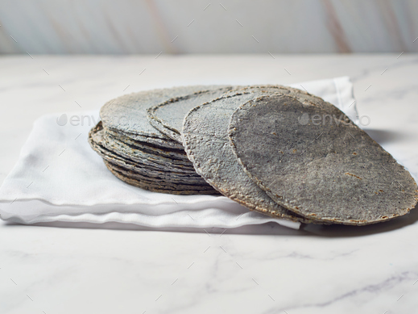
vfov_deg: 18.0
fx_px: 990
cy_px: 157
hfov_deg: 23.8
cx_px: 211
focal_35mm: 82
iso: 100
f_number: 5.6
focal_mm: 50
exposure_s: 1/160
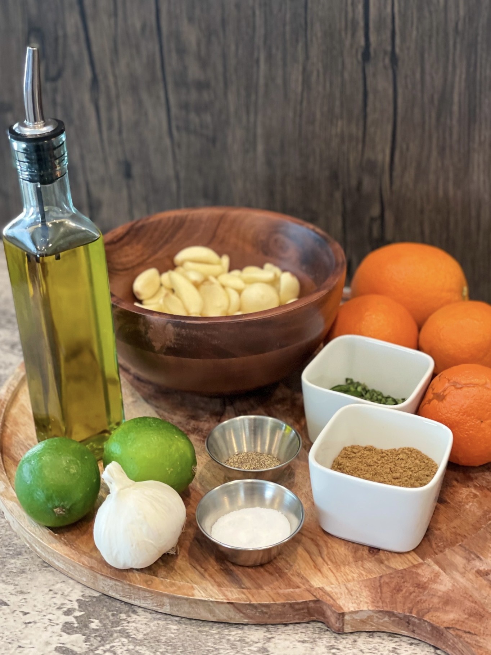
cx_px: 246
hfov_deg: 28.0
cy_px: 328
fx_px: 984
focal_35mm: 52
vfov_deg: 36.8
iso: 200
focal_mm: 6
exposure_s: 1/40
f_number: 2
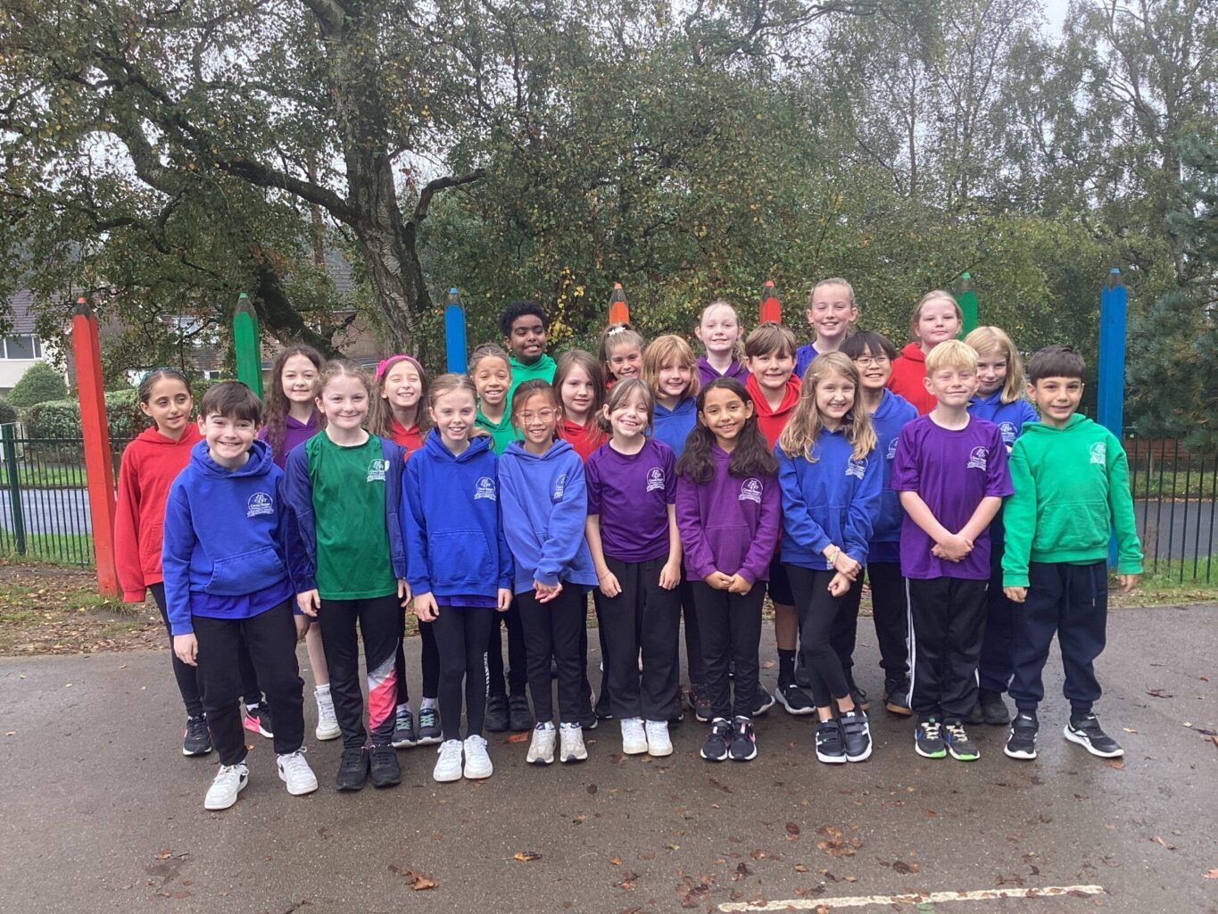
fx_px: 1091
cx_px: 609
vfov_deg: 45.4
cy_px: 457
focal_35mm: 31
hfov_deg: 58.3
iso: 40
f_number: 2.4
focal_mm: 3.3
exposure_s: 1/100
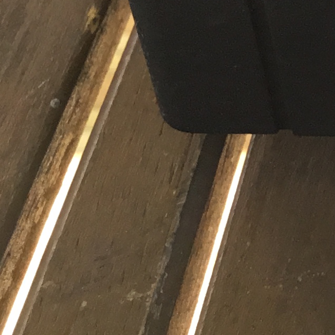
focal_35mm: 141
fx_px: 1544
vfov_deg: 11.4
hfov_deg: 11.6
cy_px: -282
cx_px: 583
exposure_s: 1/100
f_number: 2.4
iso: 40
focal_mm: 3.3
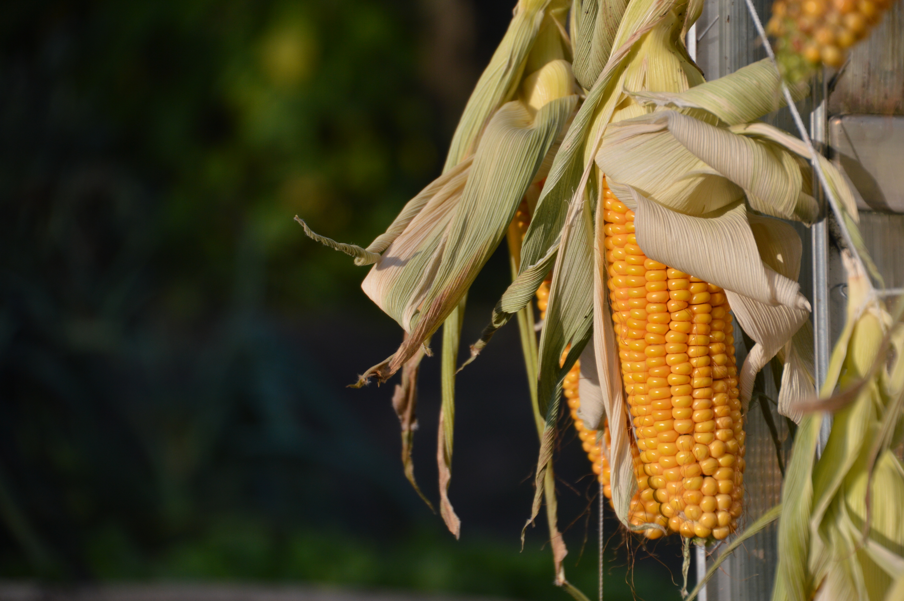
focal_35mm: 232
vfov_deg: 5.9
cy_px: 300
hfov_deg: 8.9
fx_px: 5833
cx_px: 452
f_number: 6
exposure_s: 1/1000
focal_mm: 155
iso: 200
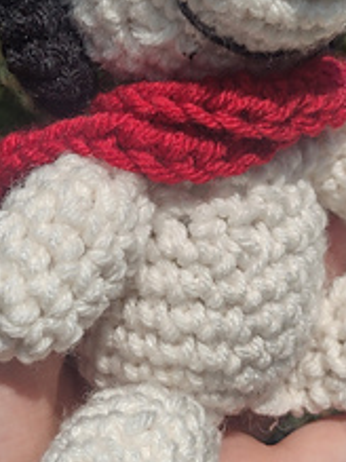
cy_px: 74
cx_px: 164
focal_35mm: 79
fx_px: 1054
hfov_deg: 18.6
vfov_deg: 24.2
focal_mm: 4.71
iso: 100
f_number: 1.7
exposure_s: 1/5652
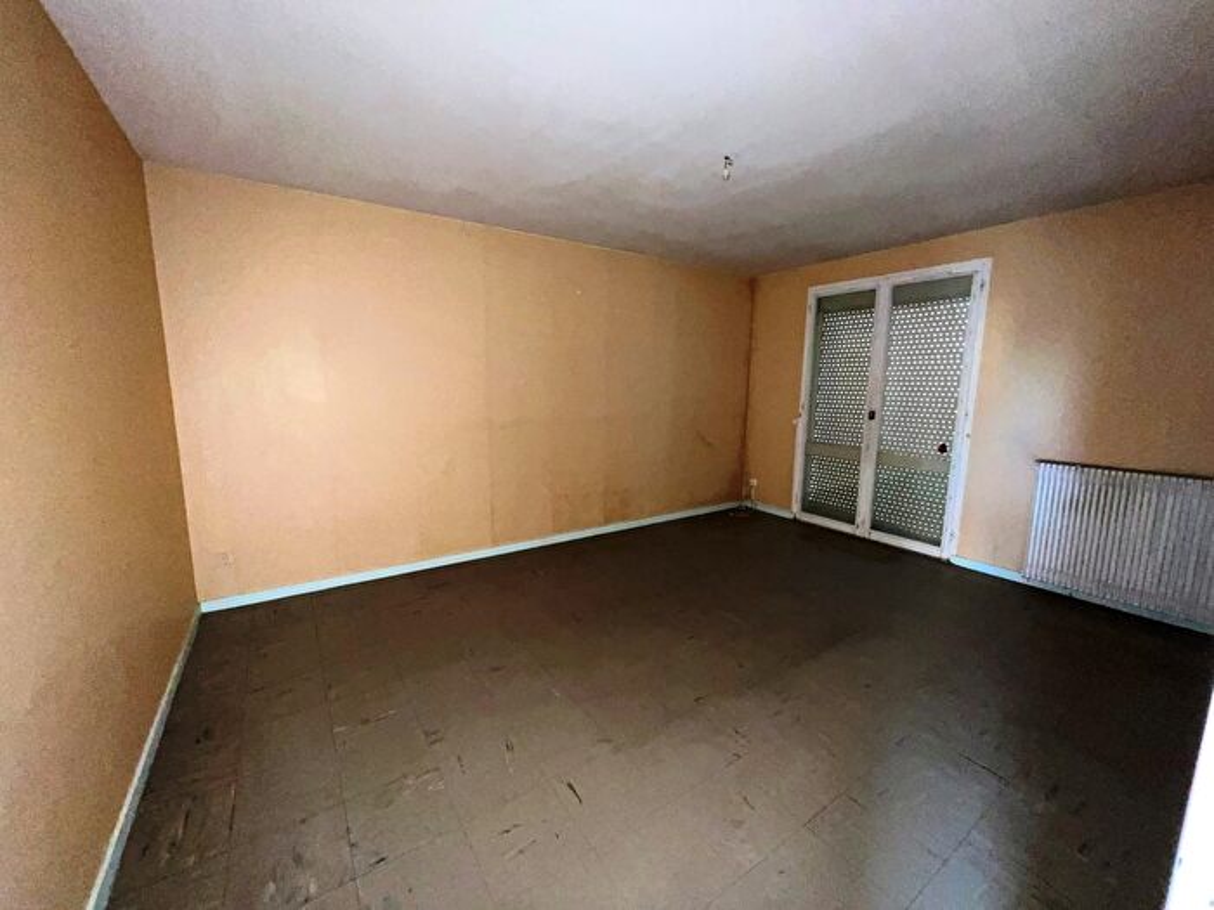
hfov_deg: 106.2
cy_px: 455
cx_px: 607
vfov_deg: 89.9
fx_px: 456
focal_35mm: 13
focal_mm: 1.57
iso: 500
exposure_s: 1/30
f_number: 1.8
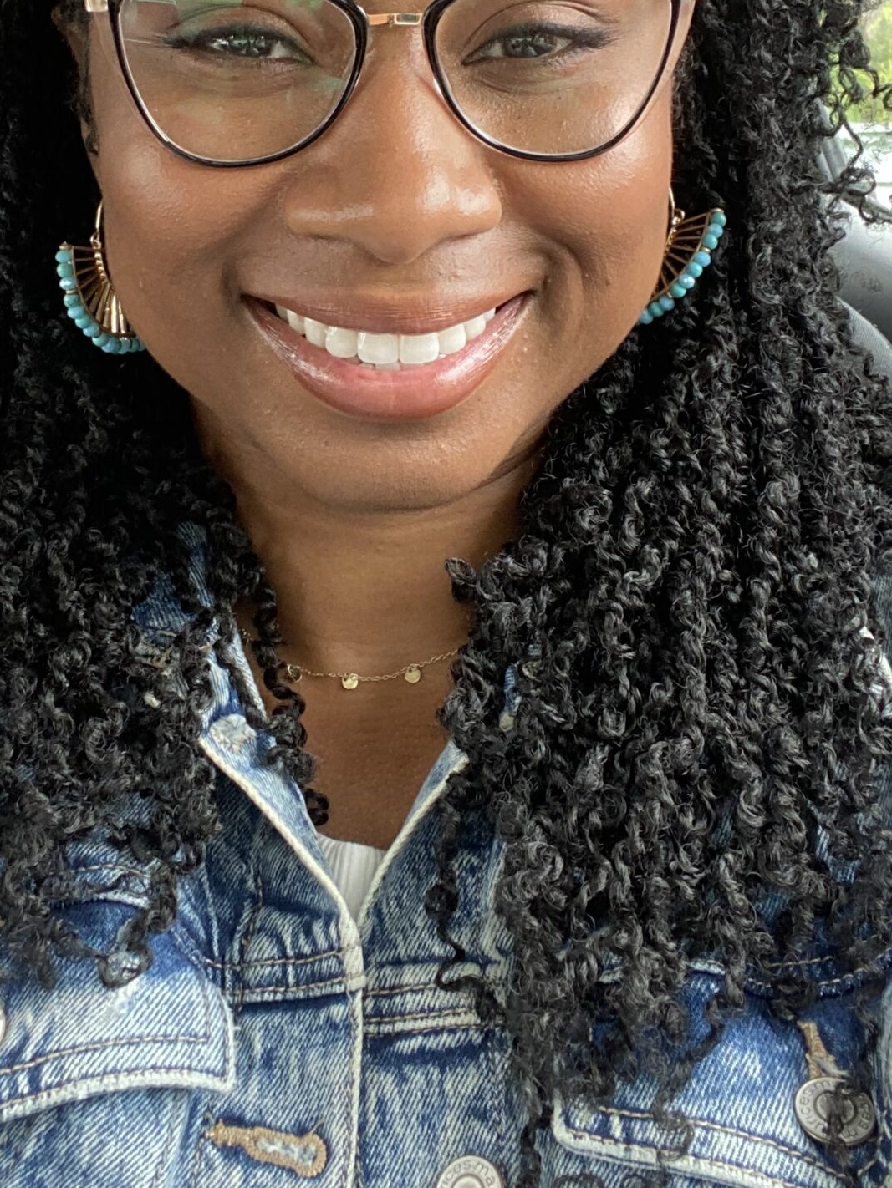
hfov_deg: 26.9
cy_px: 327
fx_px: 1855
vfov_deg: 34.9
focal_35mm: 54
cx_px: 306
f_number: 2.2
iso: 125
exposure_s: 1/60
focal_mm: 2.71
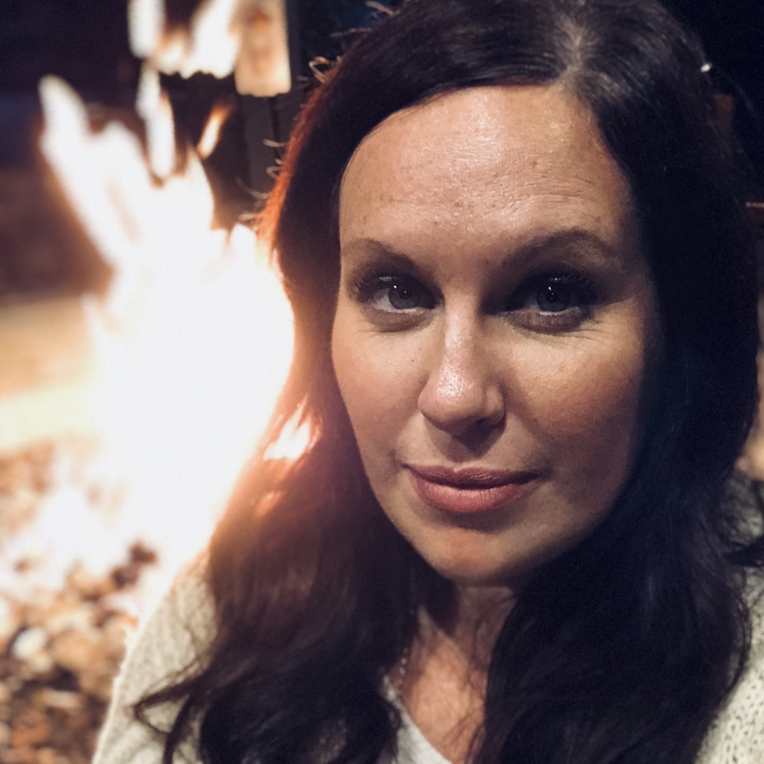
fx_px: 1049
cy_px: 440
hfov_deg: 40.0
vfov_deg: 39.9
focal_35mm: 42
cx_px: 423
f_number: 2.2
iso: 400
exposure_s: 1/15
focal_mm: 2.87
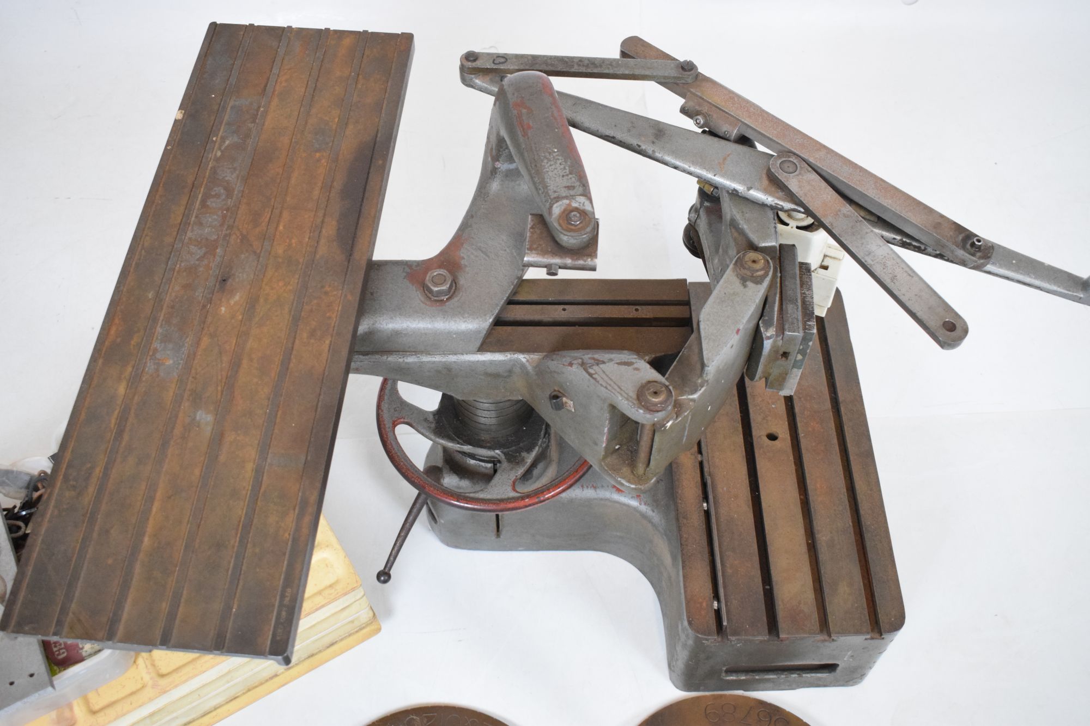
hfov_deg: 51.3
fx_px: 1135
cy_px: 363
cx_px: 545
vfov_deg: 35.5
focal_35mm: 38
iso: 3200
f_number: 5
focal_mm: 25
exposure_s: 1/100
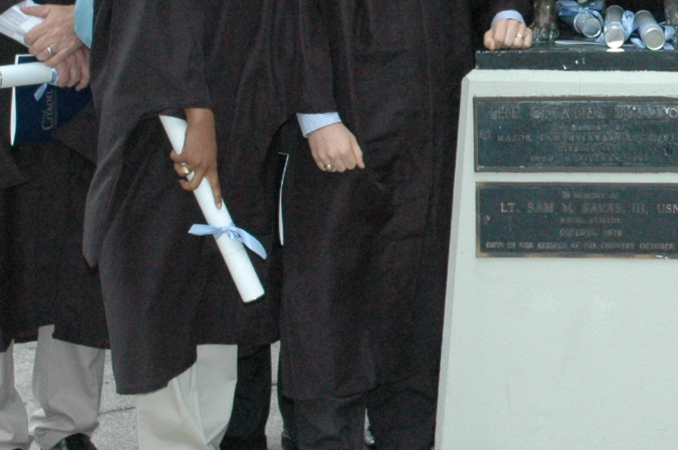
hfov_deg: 15.4
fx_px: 2436
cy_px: 9
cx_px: 782
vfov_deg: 10.5
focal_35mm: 129
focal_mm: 29
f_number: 9
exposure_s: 1/320
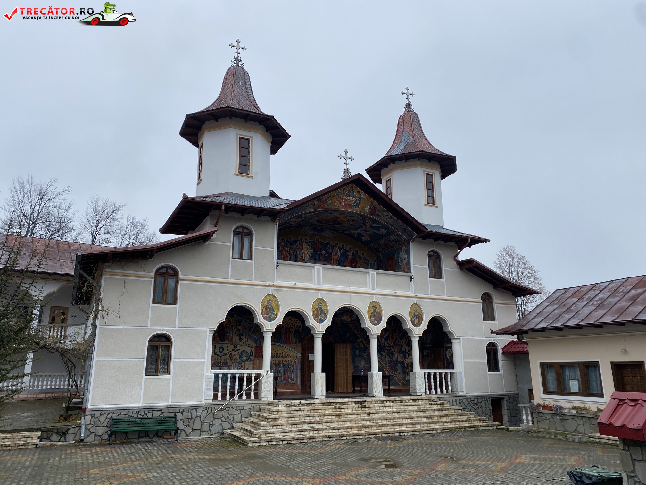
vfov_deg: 53.1
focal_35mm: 26
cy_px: 242
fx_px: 485
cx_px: 323
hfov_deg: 67.3
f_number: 1.8
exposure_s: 1/981
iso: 32
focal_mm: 4.25
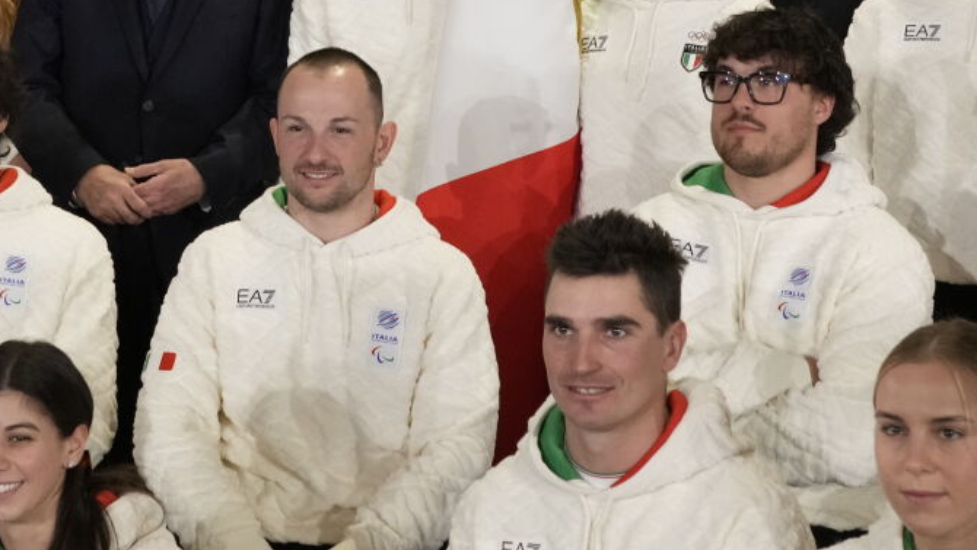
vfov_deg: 10.6
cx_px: 173
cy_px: -2
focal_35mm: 113
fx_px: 2928
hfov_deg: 18.7
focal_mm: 41
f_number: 6.3
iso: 4000
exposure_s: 1/160
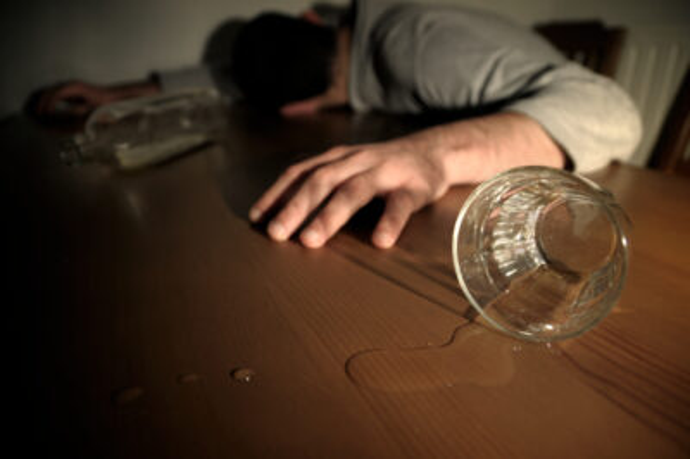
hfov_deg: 70.5
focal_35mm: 26
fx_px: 488
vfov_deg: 50.3
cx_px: 345
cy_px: 230
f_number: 2.8
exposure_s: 1/13
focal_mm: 17
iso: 200
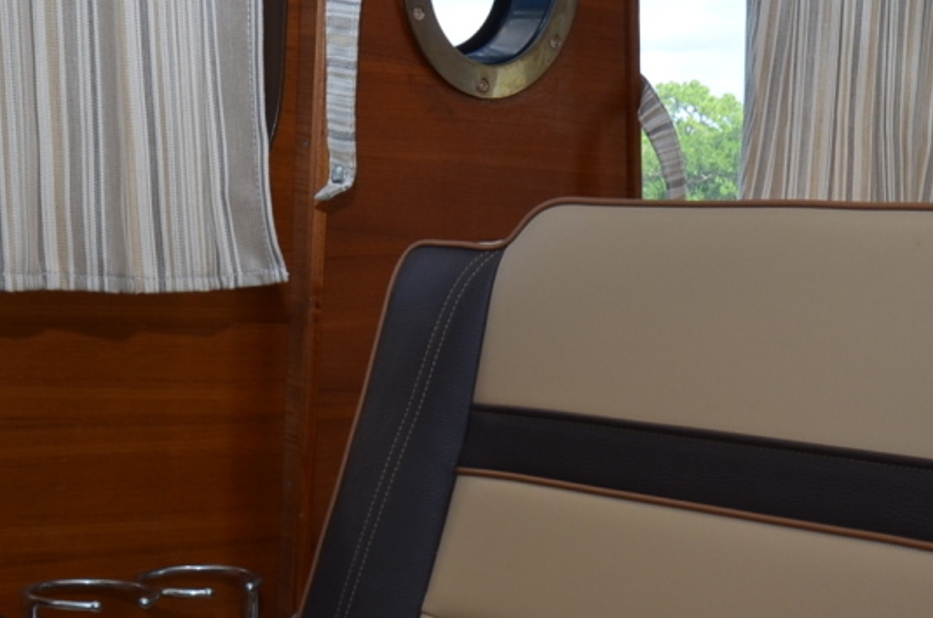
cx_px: 522
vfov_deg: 19.5
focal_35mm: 64
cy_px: 801
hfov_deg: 31.5
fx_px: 1655
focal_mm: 14
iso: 200
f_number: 6.3
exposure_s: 1/160
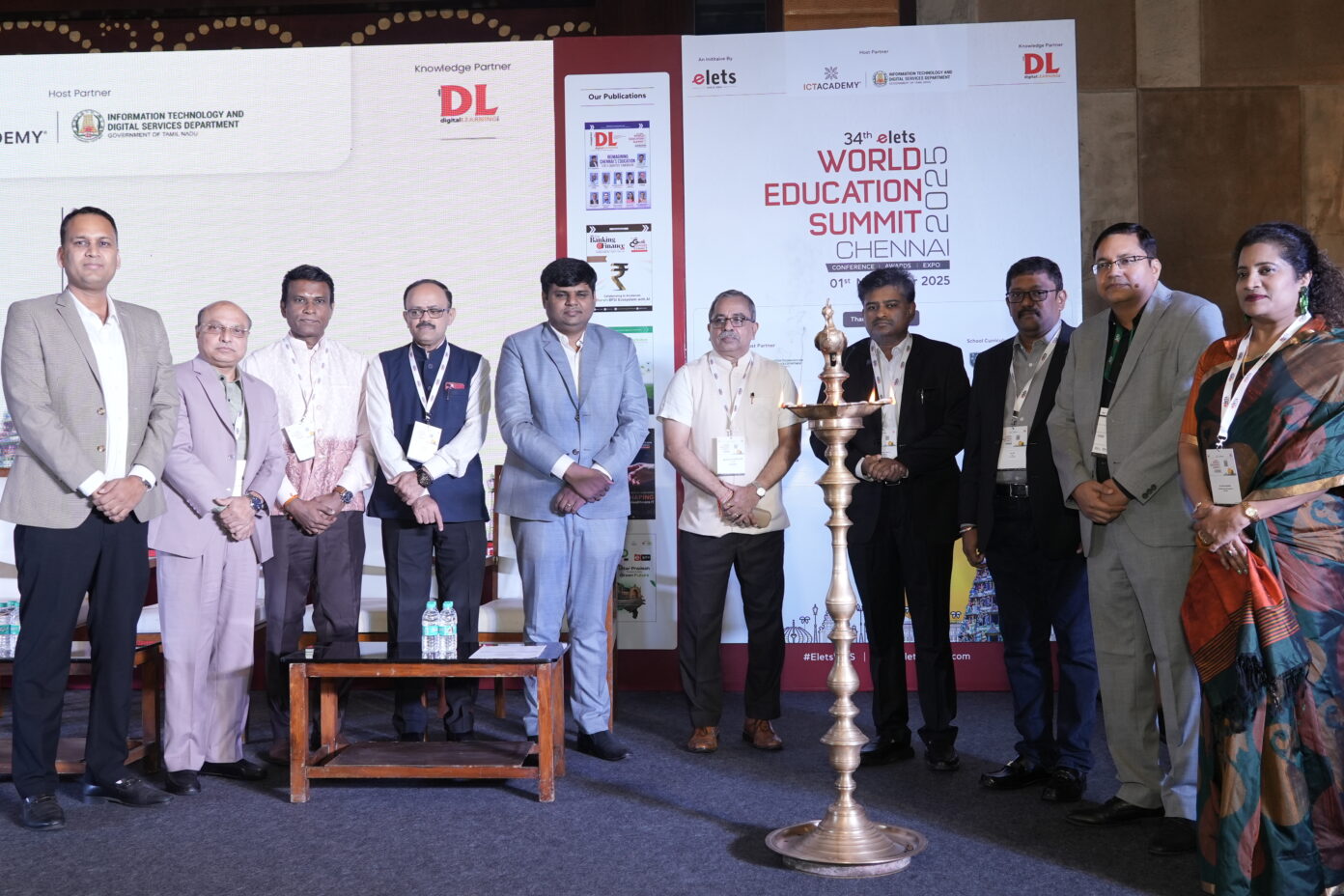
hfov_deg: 53.1
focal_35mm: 36
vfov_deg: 36.9
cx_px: 672
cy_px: 448
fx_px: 1344
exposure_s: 1/160
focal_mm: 24
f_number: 4.5
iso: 800
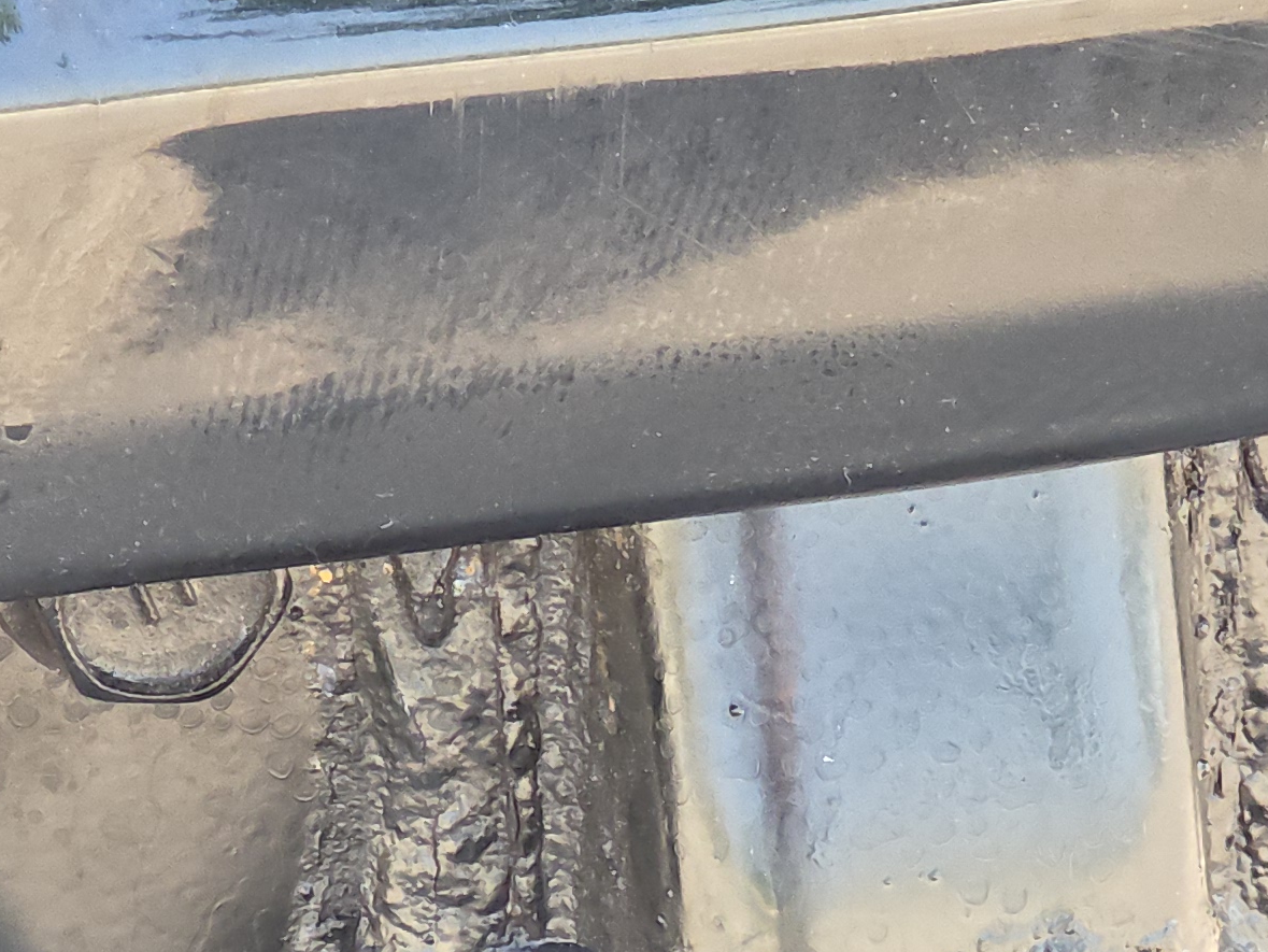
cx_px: 901
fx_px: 14290
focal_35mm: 390
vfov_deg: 3.8
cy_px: 1474
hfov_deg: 5.1
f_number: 3.4
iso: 160
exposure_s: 1/120
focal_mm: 18.6
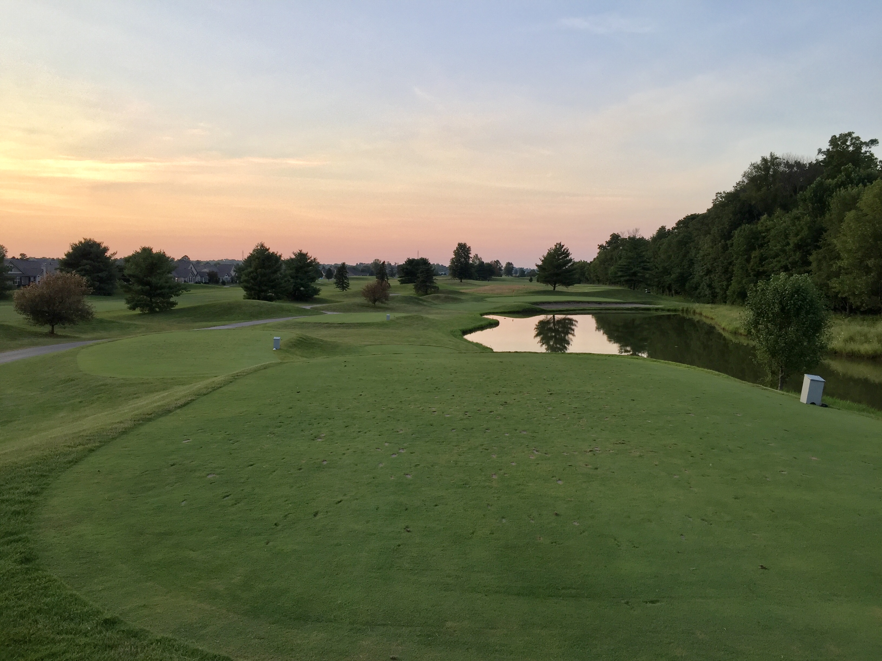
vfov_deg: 48.2
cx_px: 441
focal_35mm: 29
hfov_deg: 61.7
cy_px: 330
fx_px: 739
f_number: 2.2
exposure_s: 1/120
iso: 32
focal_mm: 4.15
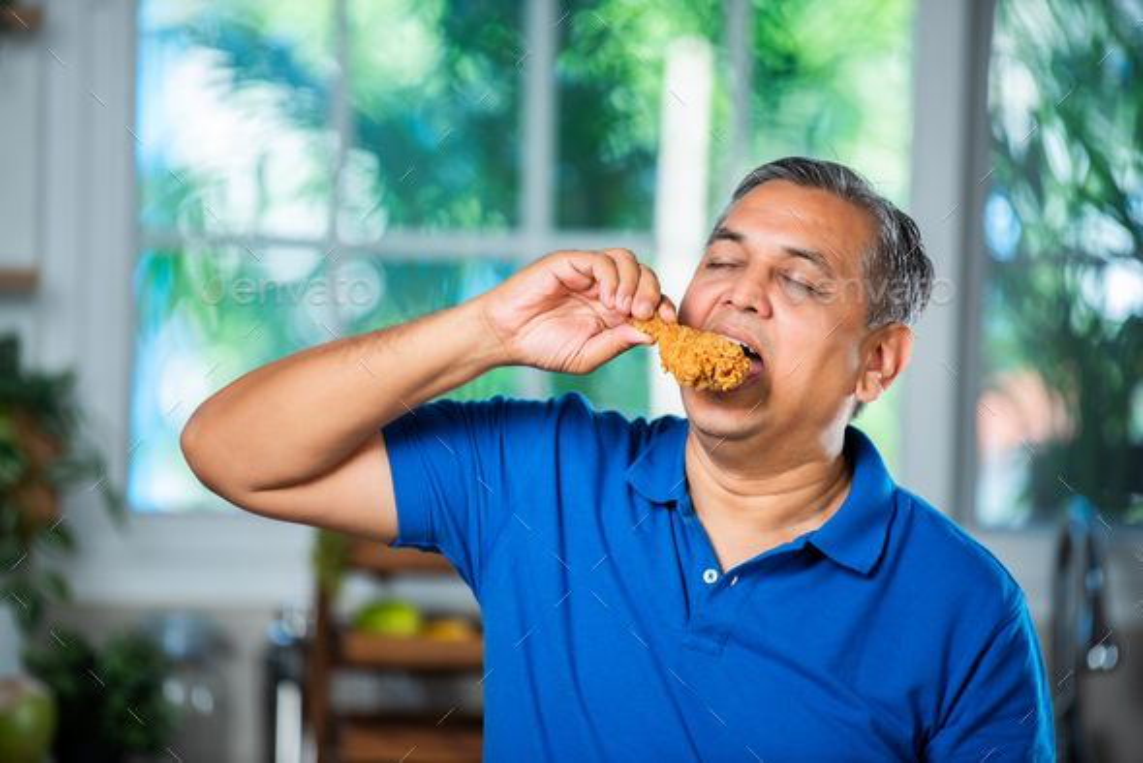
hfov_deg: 10.3
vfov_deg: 6.9
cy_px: 382
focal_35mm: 200
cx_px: 572
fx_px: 6353
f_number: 2.8
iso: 160
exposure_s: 1/125
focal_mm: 200
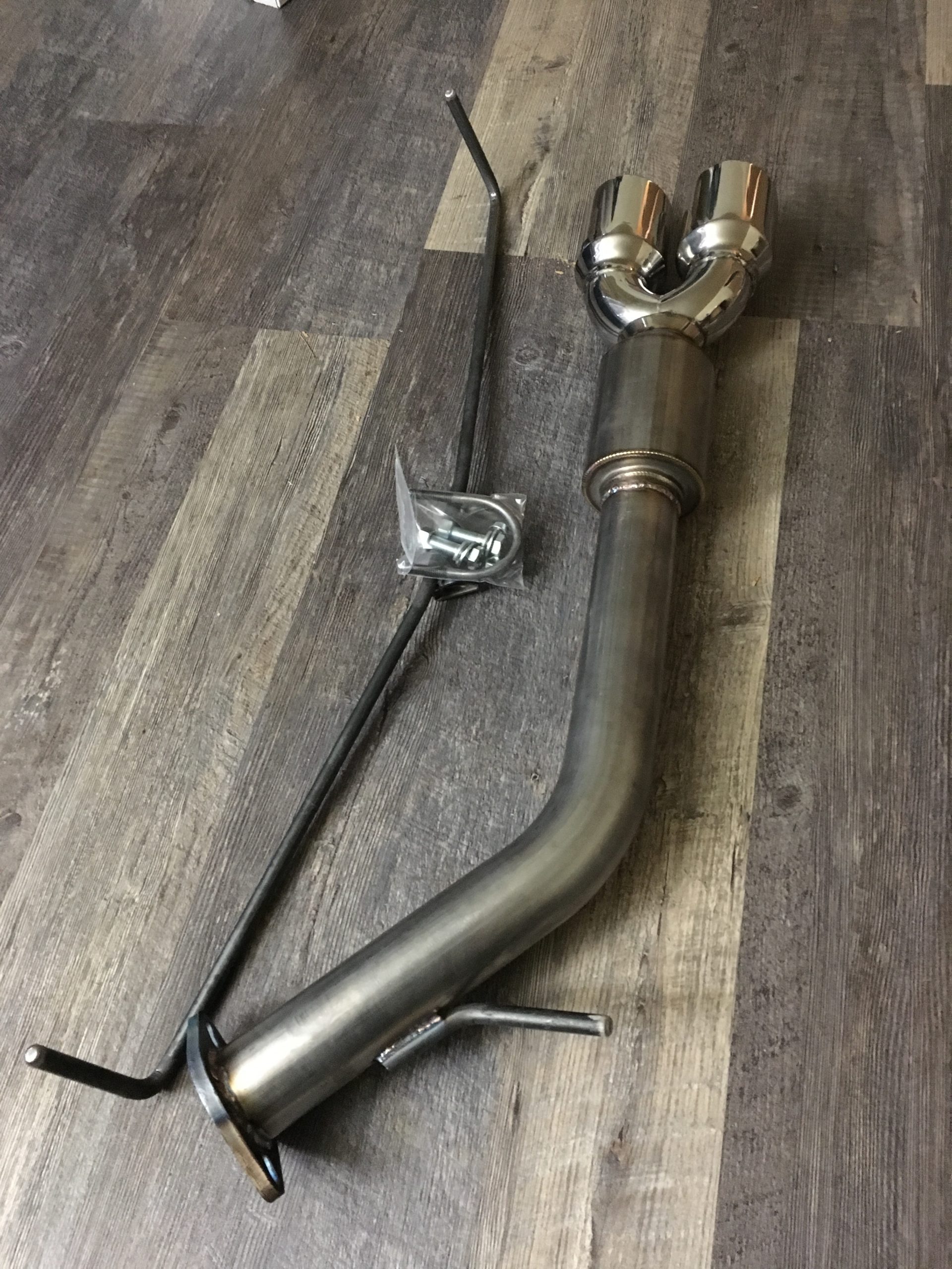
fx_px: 1063
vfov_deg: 61.7
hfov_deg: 48.2
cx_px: 476
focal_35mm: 29
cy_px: 634
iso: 500
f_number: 2.2
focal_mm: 4.15
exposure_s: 1/15
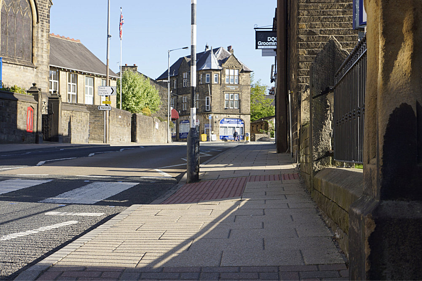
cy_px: 140
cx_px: 211
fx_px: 715
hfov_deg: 32.9
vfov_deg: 22.3
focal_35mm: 61
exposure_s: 1/160
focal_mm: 41
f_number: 7.1
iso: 100
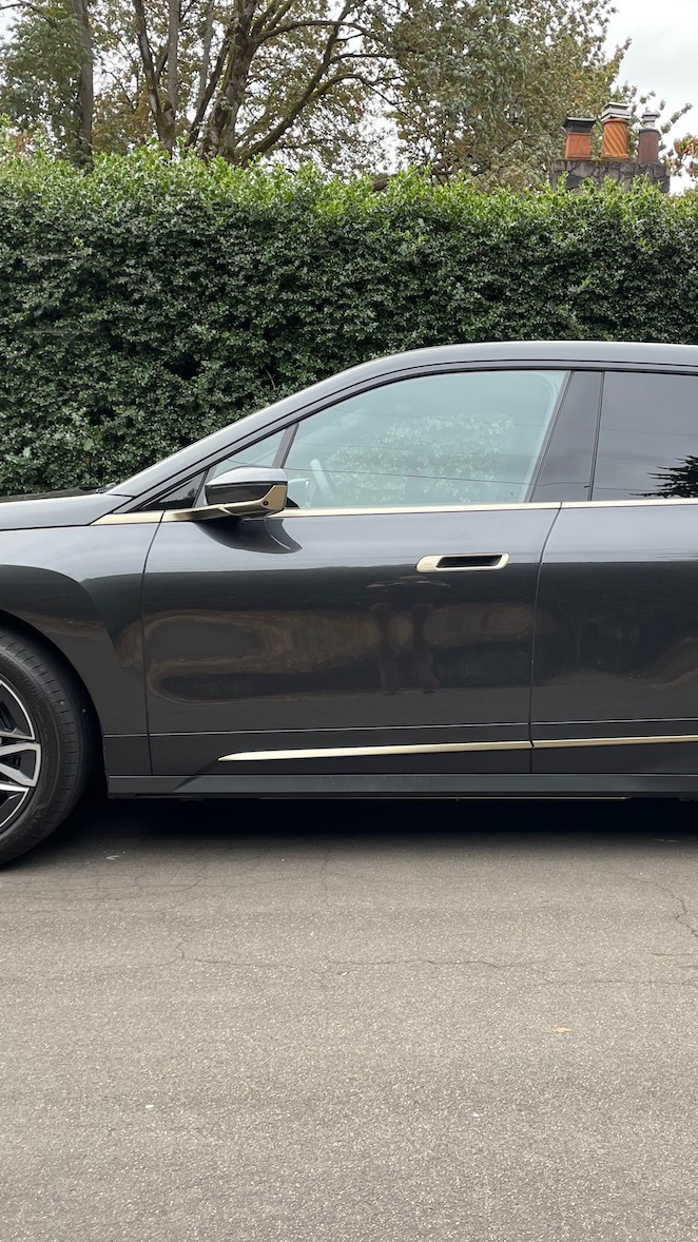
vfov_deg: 52.8
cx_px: 484
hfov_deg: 30.9
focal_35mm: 38
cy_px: 620
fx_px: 1251
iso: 32
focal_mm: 4.2
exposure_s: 1/371
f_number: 1.6
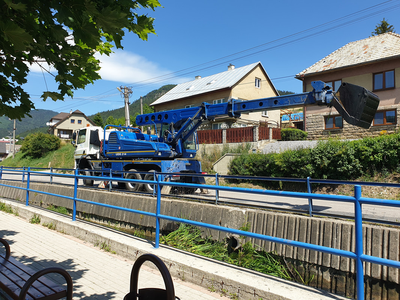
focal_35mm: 26
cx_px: 200
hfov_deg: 67.3
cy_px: 150
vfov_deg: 53.1
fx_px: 300
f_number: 2.4
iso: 50
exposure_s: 1/1085
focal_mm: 4.3
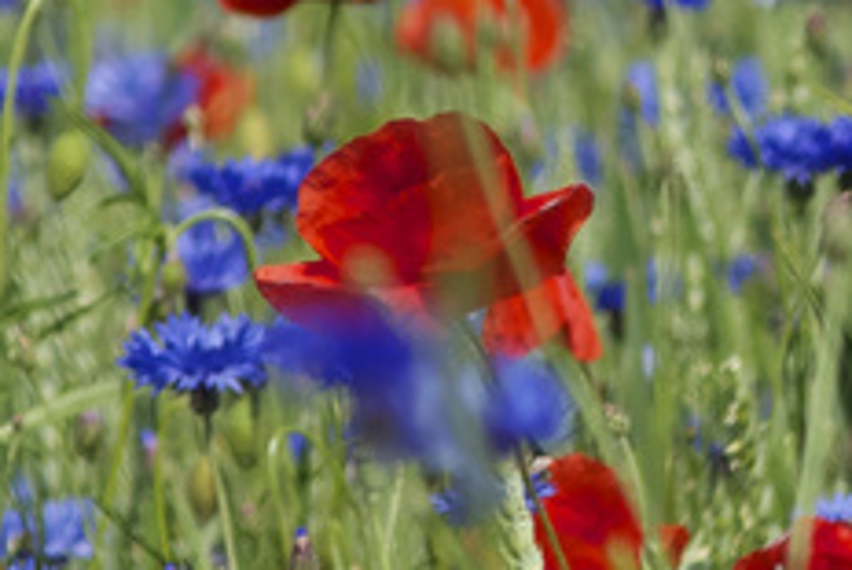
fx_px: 39641
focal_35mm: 1674
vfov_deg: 0.8
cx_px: 775
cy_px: 118
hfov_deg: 1.2
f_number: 5.6
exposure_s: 1/800
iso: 100
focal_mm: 160
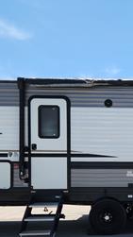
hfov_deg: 17.1
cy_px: 164
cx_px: 195
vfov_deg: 32.5
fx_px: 402
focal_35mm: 64
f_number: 1.8
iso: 20
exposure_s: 1/2105
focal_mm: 5.4
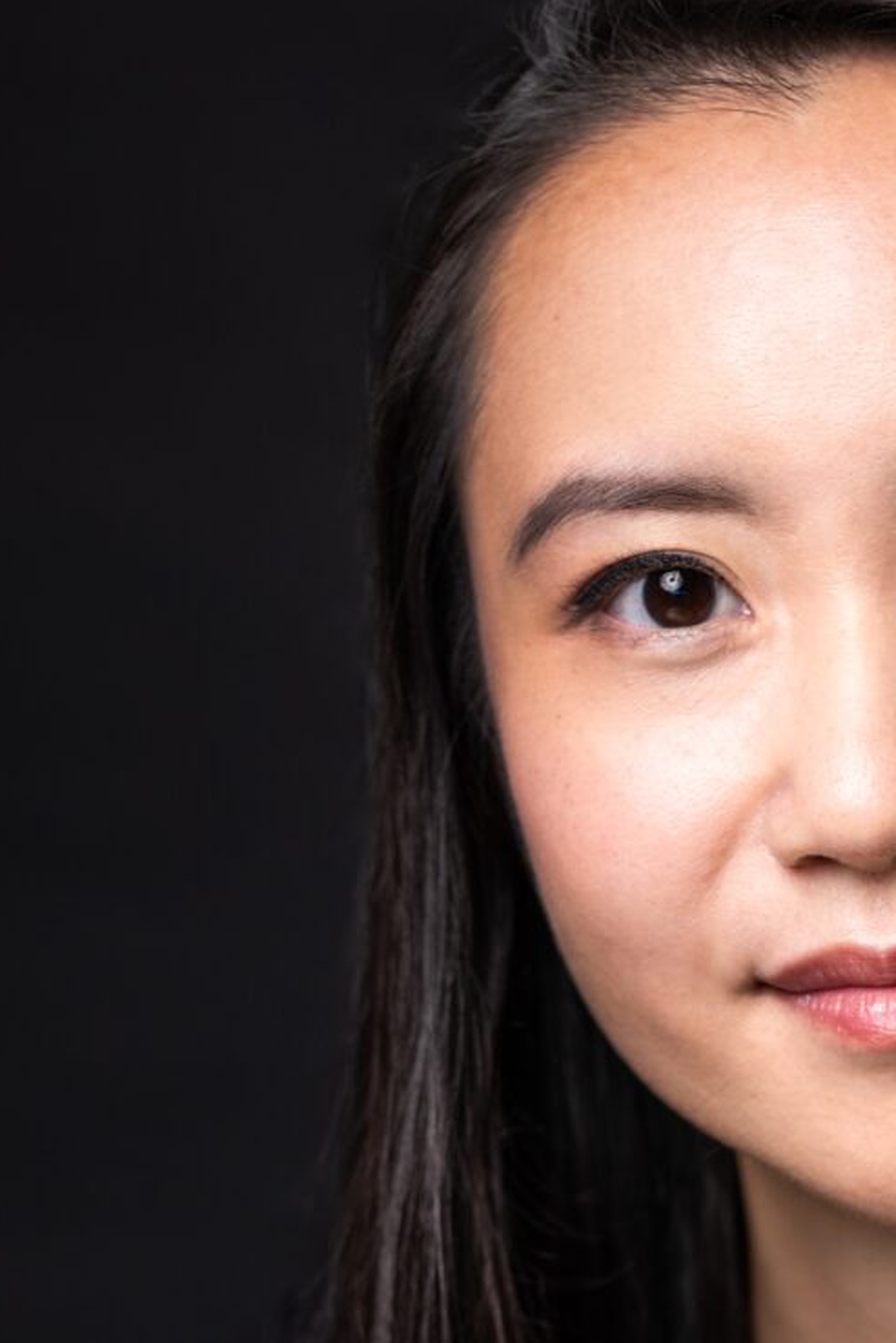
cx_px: 998
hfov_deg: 5.5
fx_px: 9287
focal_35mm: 249
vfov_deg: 8.1
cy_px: 1806
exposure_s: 1/200
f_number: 3.2
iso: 64
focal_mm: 85
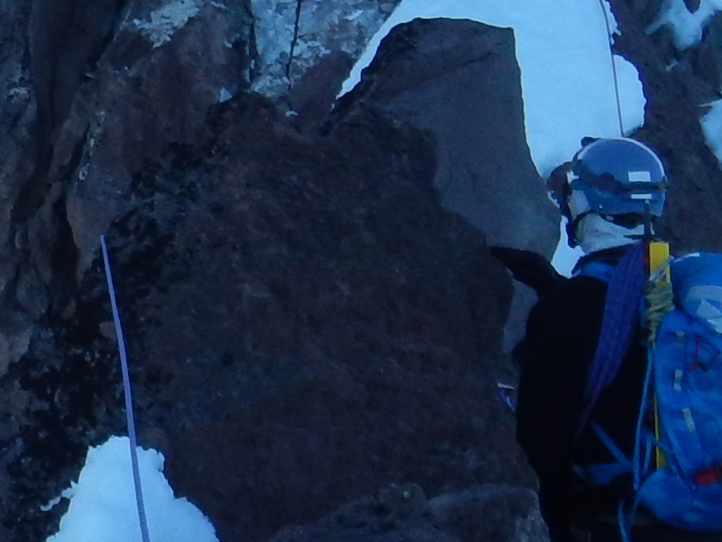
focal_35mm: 125
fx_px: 2608
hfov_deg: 14.6
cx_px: -380
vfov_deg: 11.8
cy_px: 75
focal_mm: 4.3
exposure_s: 1/800
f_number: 2.8
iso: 125
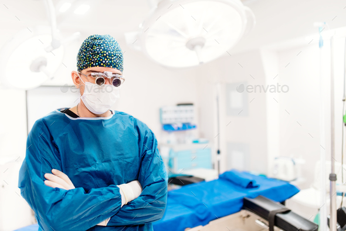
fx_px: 337
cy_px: 116
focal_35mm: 35
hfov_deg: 54.4
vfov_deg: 37.9
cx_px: 173
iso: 320
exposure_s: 1/125
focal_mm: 35
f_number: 1.8
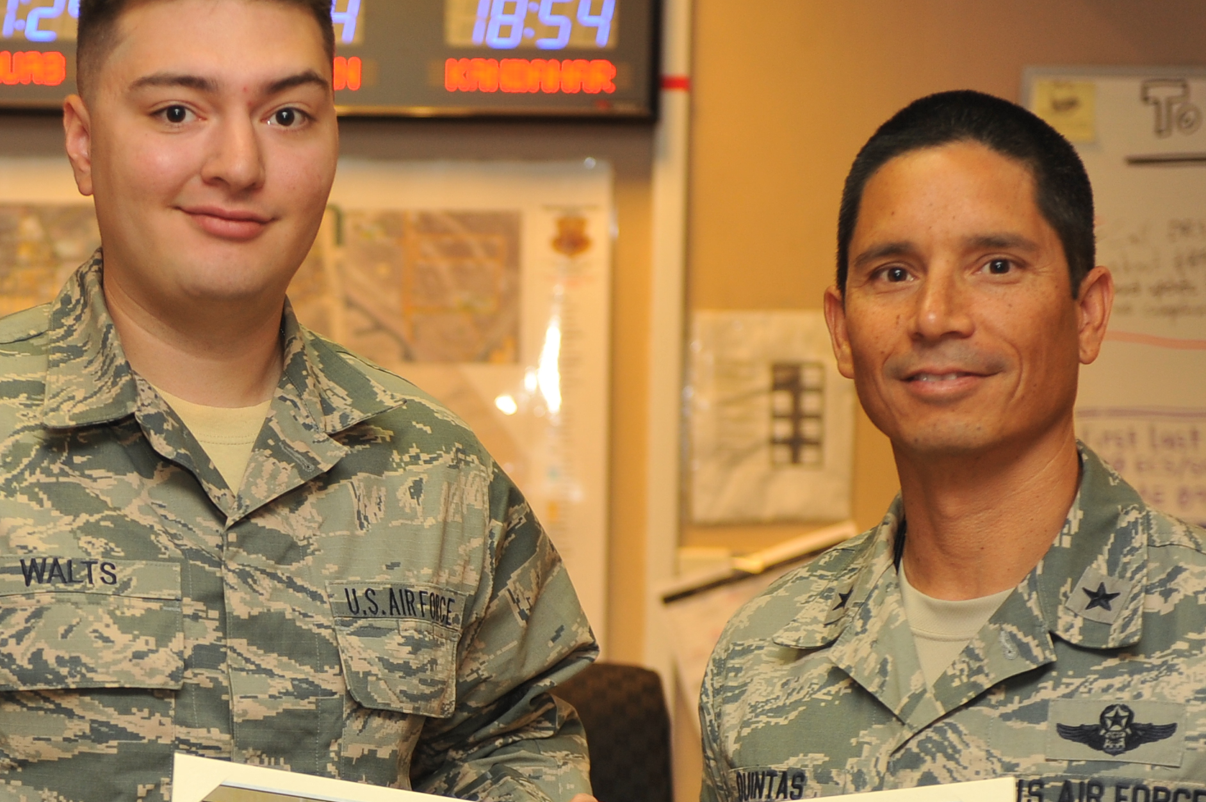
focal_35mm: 113
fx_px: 3783
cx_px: 220
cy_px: 653
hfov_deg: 17.9
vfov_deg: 12.1
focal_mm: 50
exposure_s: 1/125
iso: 500
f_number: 2.8
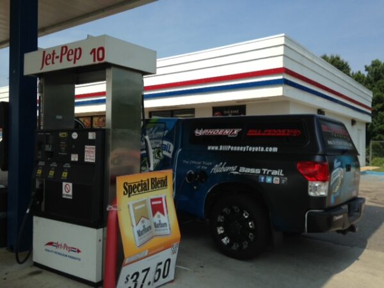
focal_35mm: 33
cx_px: 192
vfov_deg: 42.9
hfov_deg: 55.4
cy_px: 144
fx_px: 366
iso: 50
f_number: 2.4
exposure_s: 1/1427
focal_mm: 4.13
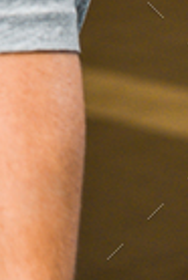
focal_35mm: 318
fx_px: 2485
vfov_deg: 6.3
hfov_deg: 4.2
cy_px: -207
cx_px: -360
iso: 160
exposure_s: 1/160
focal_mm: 50
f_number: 4.5
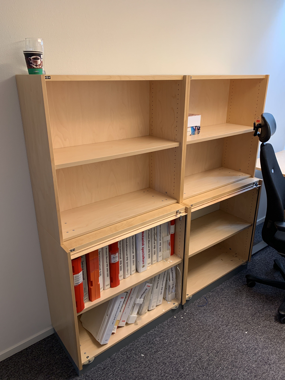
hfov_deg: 53.1
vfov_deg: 67.3
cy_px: 190
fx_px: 285
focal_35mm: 26
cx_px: 142
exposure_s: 1/50
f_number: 1.8
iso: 100
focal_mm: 4.25
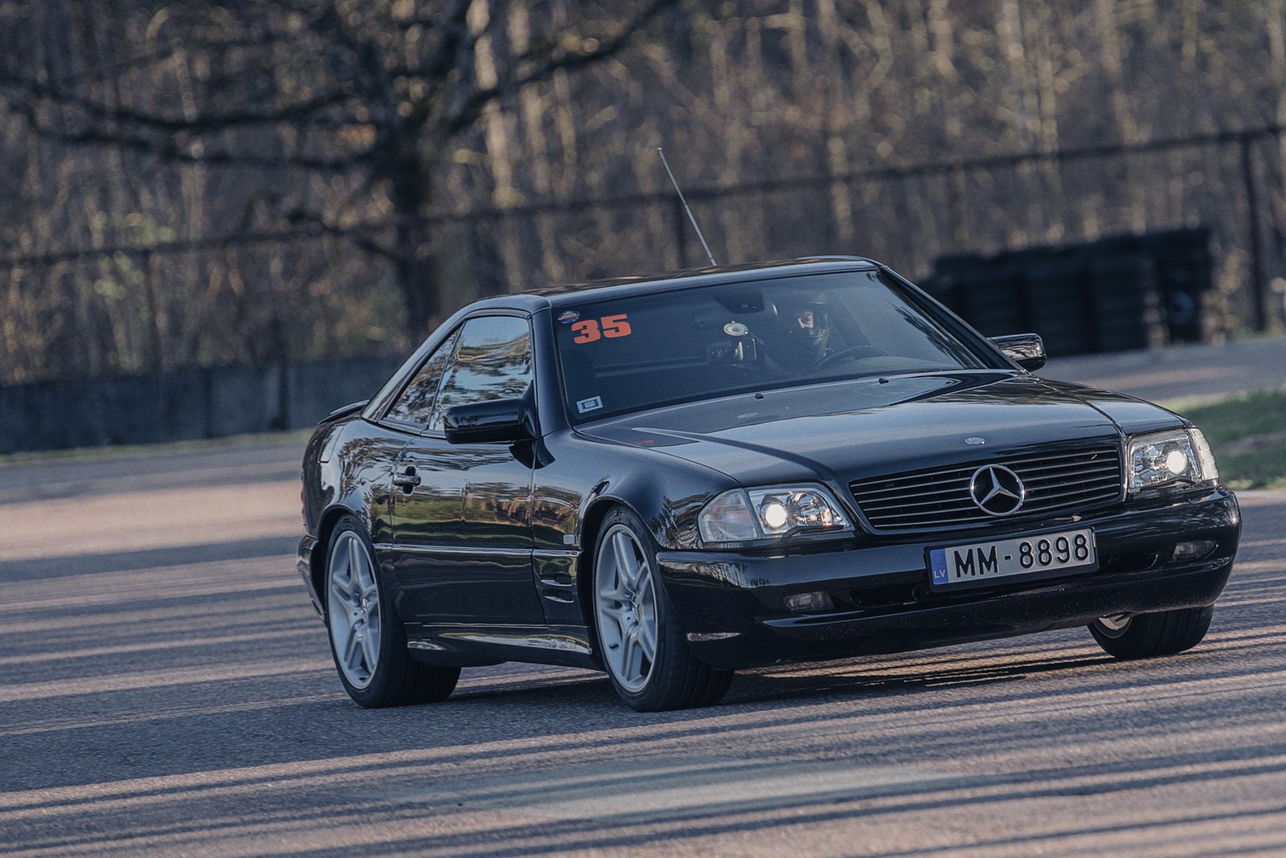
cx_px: 814
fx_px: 9148
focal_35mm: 256
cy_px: 384
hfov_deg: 8.0
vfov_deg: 5.4
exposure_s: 1/1250
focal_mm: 200
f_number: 2.8
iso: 400
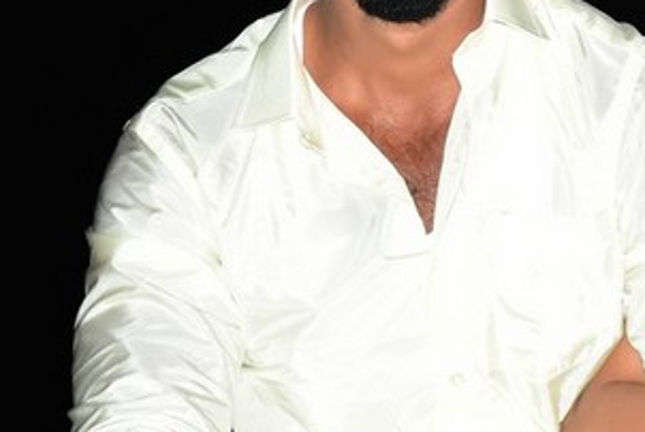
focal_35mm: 229
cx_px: 540
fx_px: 4101
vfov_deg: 6.0
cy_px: 127
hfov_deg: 9.0
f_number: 4.5
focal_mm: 45
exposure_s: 1/15
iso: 2000
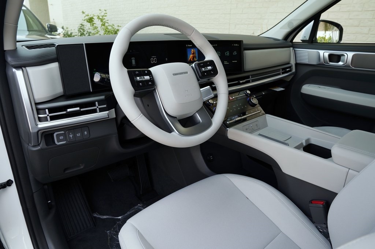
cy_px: 124
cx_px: 188
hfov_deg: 73.8
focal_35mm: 24
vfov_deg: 53.0
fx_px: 250
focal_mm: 24
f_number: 8
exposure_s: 1/30
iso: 200
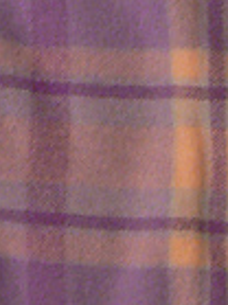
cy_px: 189
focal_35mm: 166
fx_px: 1460
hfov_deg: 8.7
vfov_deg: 11.9
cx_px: 377
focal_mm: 6
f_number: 2.8
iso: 200
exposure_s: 1/15
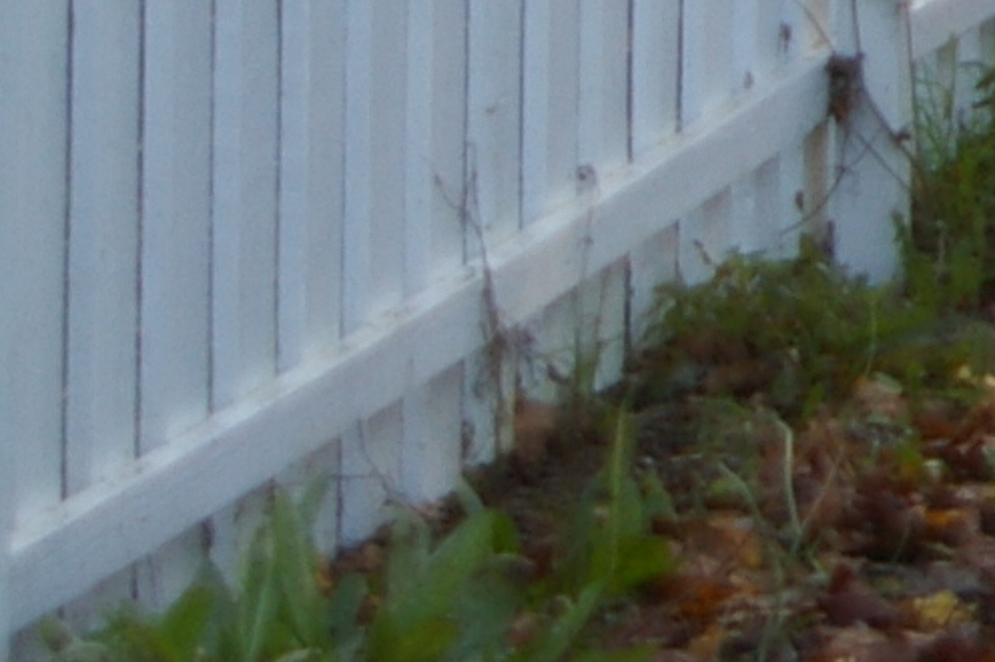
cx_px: 2798
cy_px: -1238
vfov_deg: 3.3
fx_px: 11297
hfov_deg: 4.8
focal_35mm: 409
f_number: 5.6
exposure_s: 1/90
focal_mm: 45
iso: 200
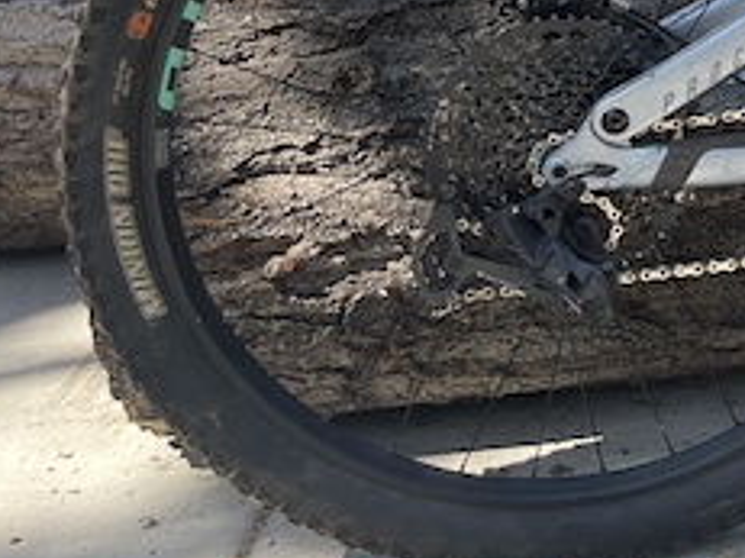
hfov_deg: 18.6
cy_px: -155
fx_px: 1936
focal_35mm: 90
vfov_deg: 15.6
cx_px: 1197
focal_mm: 5.1
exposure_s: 1/572
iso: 32
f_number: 1.6
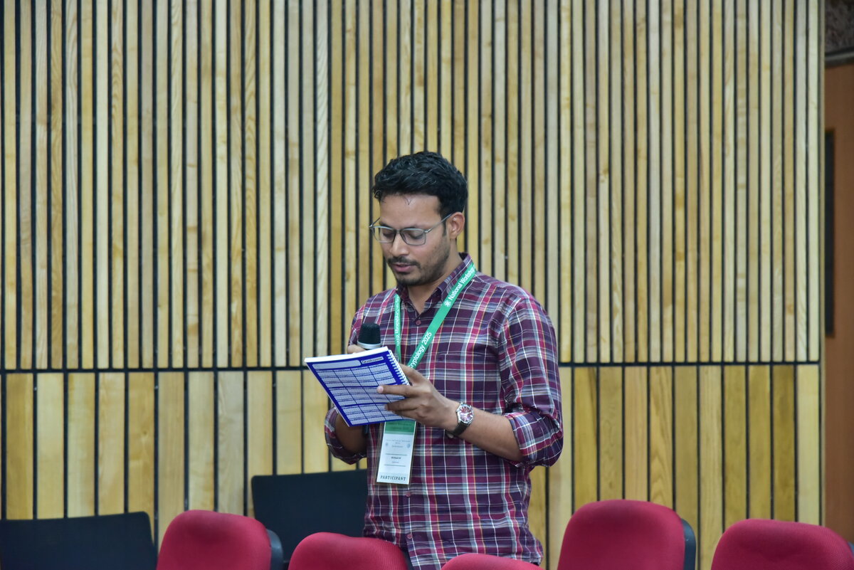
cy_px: 285
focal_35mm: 100
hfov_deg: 20.4
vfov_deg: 13.7
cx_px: 427
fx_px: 2373
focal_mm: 100
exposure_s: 1/125
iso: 4000
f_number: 5.6
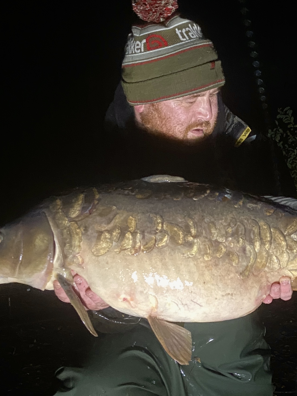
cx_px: 210
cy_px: 179
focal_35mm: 62
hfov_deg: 23.5
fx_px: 709
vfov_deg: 31.2
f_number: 1.8
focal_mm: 4.25
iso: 1250
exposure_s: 1/15
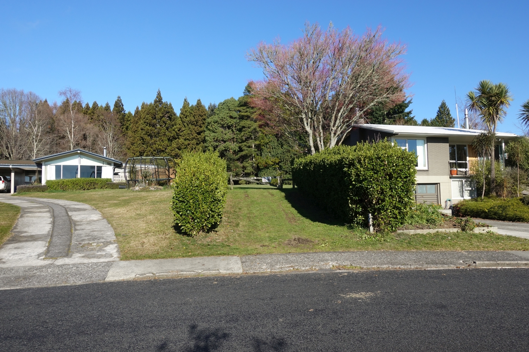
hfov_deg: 73.7
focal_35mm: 24
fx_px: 353
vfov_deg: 53.1
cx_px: 264
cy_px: 176
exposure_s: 1/400
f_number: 5.6
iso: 125
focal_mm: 8.8
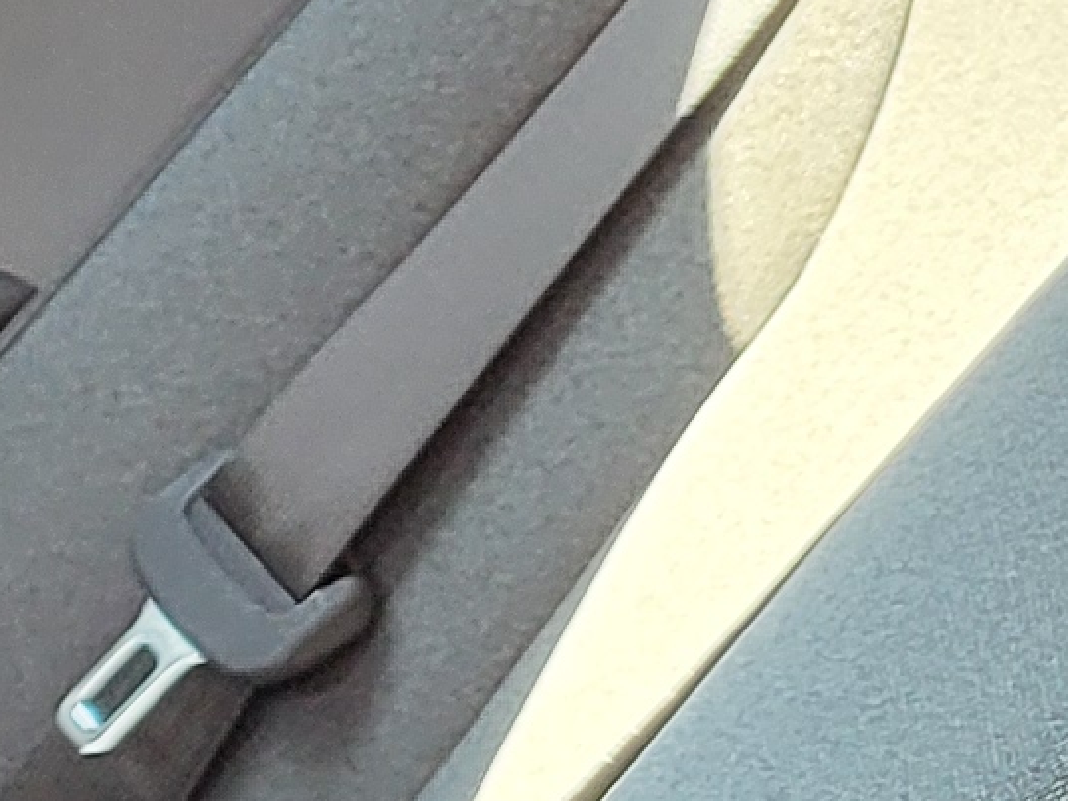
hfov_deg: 8.2
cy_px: 2195
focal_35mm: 193
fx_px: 5953
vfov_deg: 7.1
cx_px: -2431
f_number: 1.8
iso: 200
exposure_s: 1/120
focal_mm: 5.4
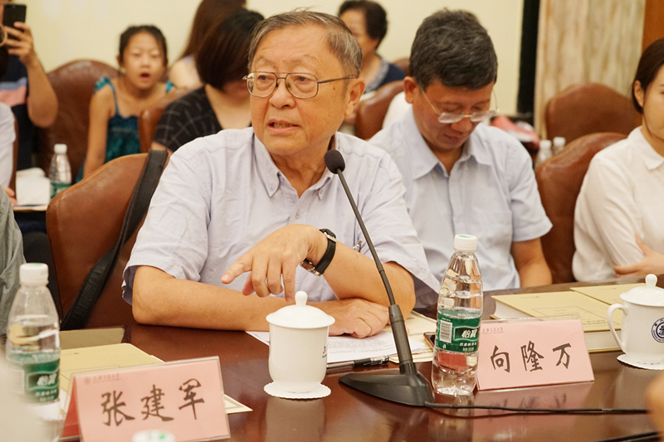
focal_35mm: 80
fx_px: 1475
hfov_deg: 25.4
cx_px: 332
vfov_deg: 17.1
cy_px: 221
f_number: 5.6
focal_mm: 80
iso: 3200
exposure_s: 1/60
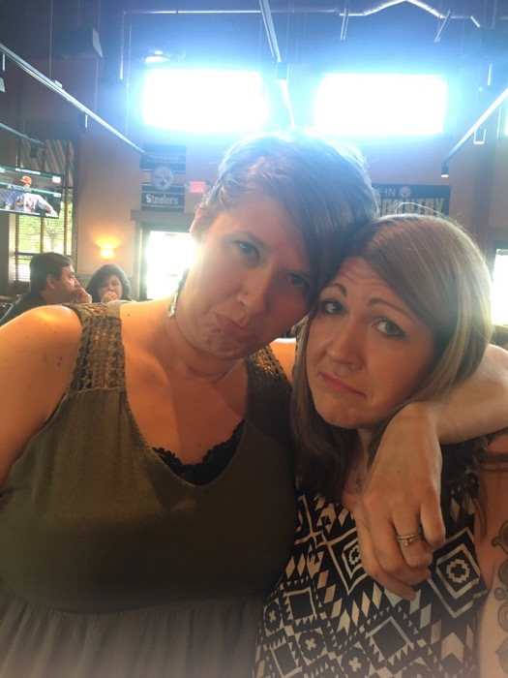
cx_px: 254
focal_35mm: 29
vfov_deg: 61.7
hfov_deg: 48.2
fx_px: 567
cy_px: 339
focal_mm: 4.15
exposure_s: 1/15
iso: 200
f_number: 2.2
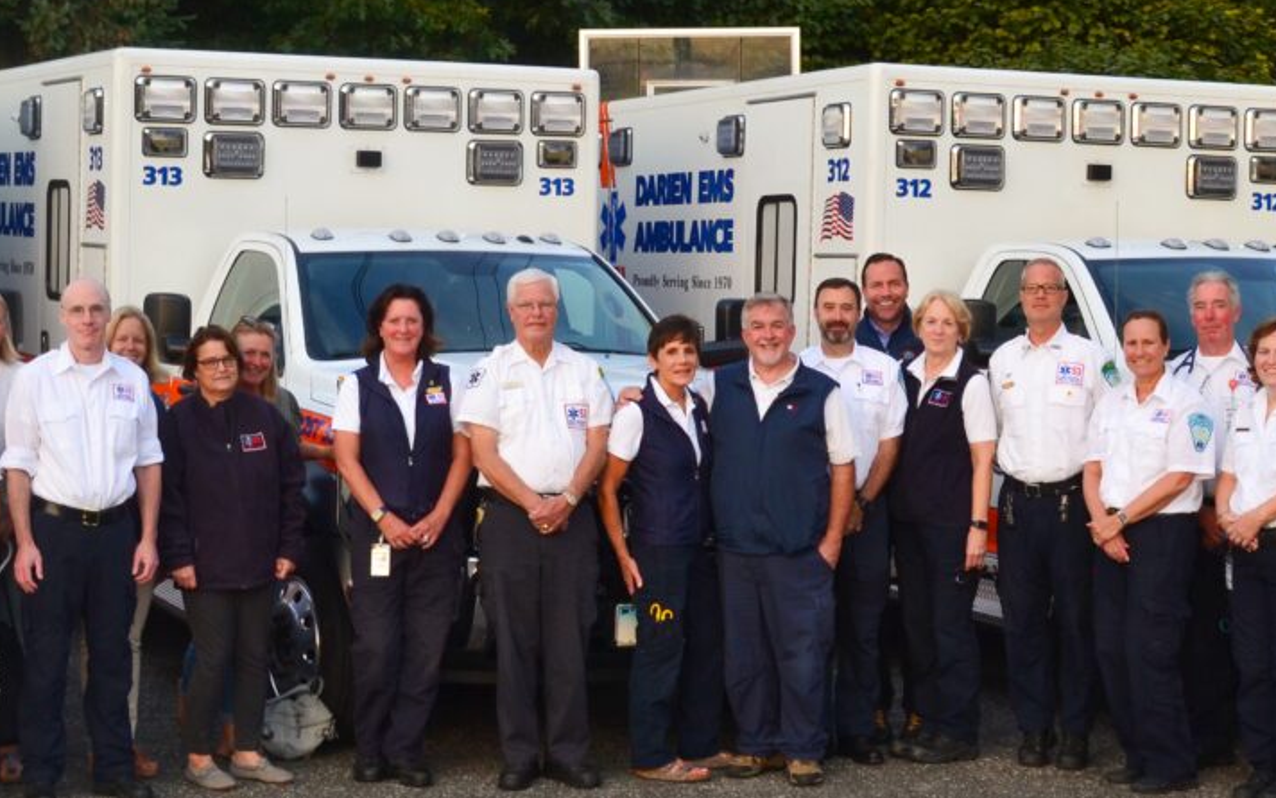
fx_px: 2678
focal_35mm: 77
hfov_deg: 26.8
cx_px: 597
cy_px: 343
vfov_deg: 16.9
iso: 400
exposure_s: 1/50
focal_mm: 28
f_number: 8
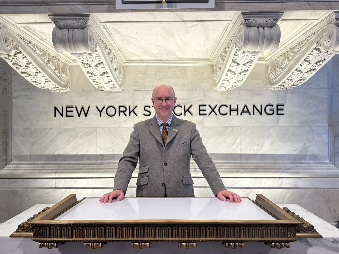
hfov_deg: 71.6
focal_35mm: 24
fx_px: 235
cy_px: 127
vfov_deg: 56.8
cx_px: 170
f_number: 1.78
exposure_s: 1/117
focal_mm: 6.86
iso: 160
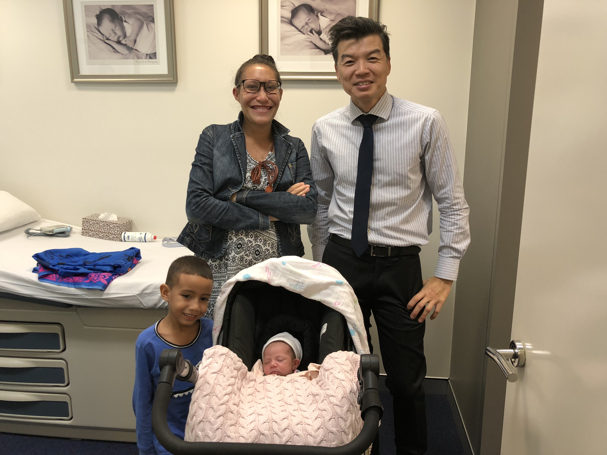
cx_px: 304
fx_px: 491
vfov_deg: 49.7
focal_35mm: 28
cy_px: 228
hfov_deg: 63.4
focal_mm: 4
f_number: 1.8
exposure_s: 1/20
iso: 40
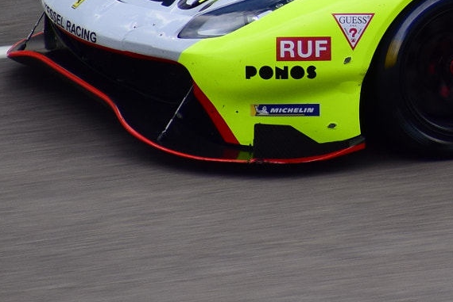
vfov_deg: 0.9
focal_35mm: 1616
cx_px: 602
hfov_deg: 1.3
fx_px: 20350
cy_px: -126
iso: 400
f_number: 10
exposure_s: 1/500
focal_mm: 300
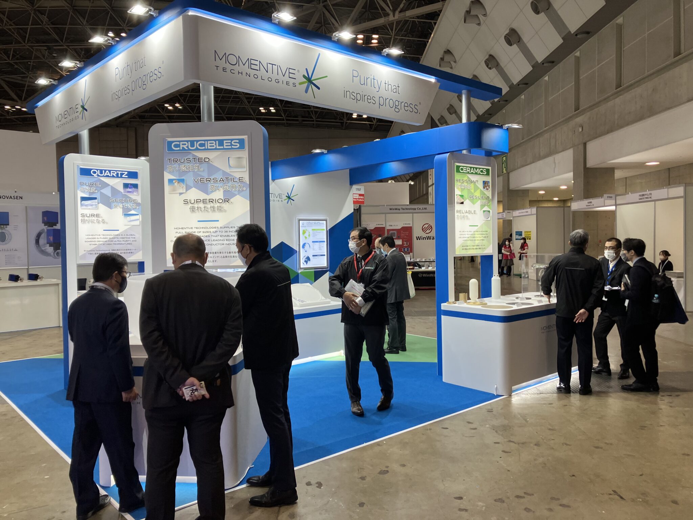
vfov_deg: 49.7
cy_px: 260
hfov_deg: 63.4
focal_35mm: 28
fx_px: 561
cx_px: 346
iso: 50
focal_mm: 3.99
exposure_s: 1/100
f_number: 1.8
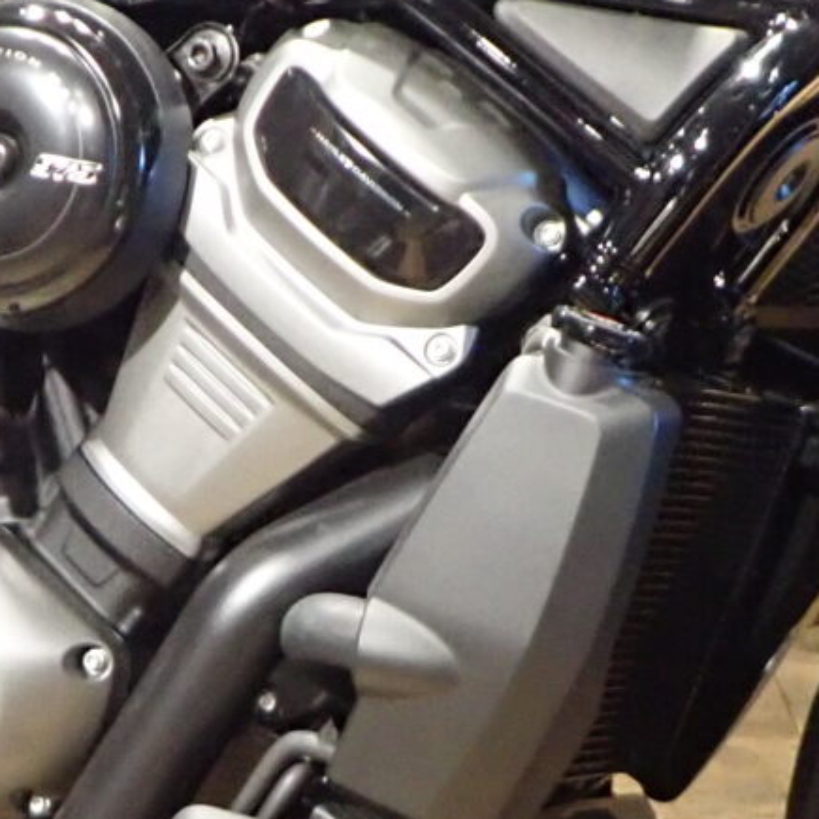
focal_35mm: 104
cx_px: 307
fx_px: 2784
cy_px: 230
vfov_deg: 16.7
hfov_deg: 16.7
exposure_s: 1/50
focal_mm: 4.5
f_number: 2
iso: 640
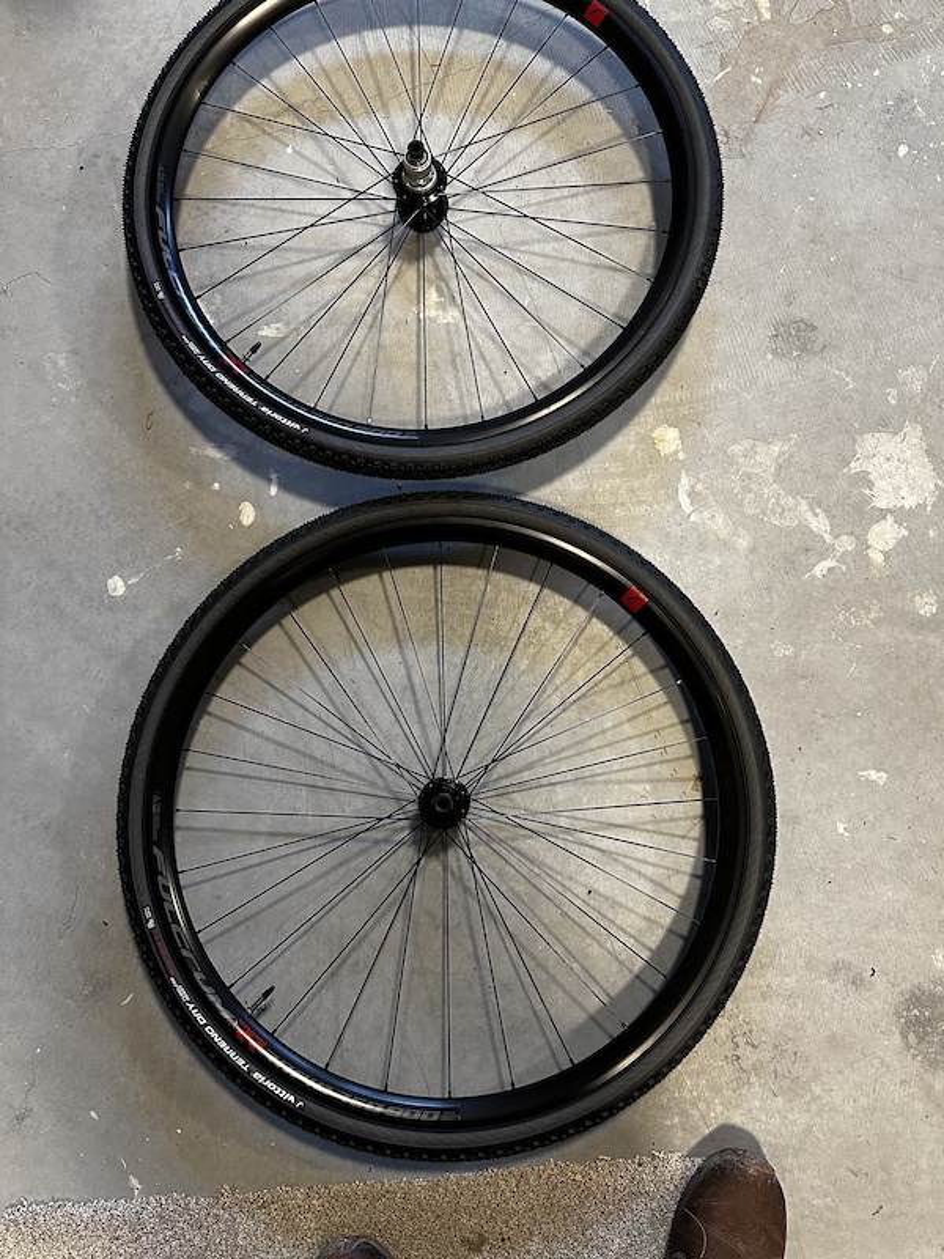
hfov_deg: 56.8
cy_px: 630
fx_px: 873
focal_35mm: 24
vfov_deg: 71.6
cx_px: 472
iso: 320
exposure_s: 1/60
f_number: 1.78
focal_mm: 6.86
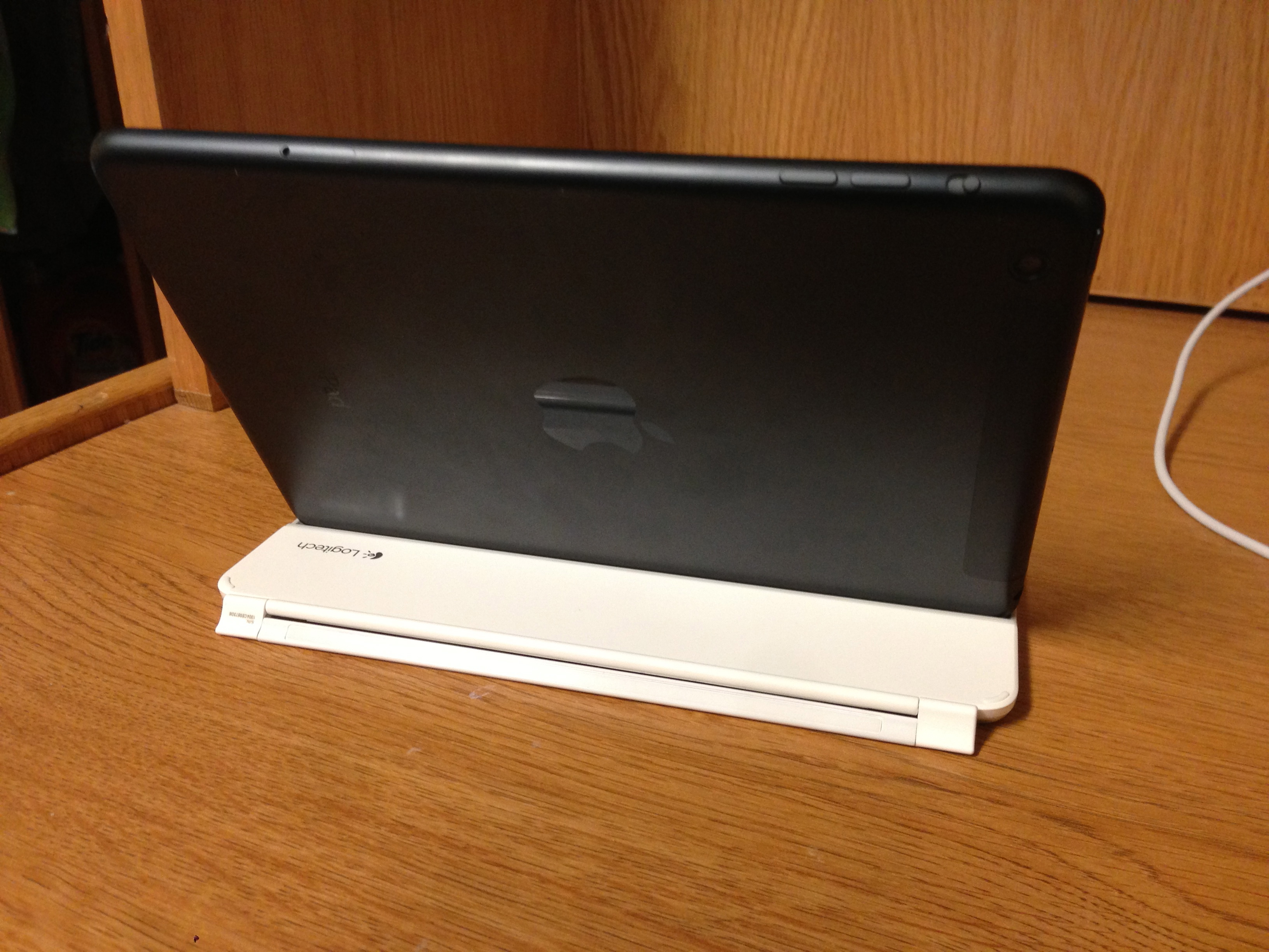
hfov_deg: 55.4
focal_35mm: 33
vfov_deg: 42.9
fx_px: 1210
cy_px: 476
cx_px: 634
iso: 250
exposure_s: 1/20
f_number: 2.4
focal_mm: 4.13
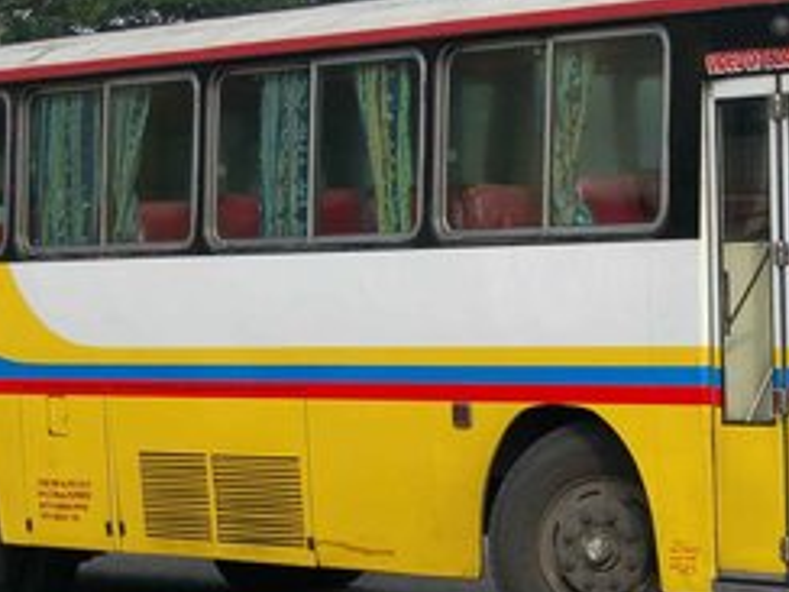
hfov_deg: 11.3
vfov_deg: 8.5
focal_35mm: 174
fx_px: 3966
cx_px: 618
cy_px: 408
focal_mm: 46
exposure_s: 1/1000
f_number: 5.3
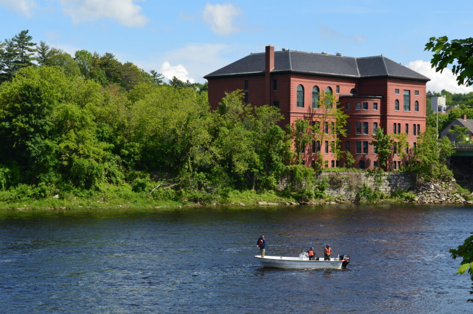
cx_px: 236
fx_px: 1083
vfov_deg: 16.5
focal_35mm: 82
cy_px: 157
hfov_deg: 24.6
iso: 400
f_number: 11
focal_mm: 55
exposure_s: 1/400
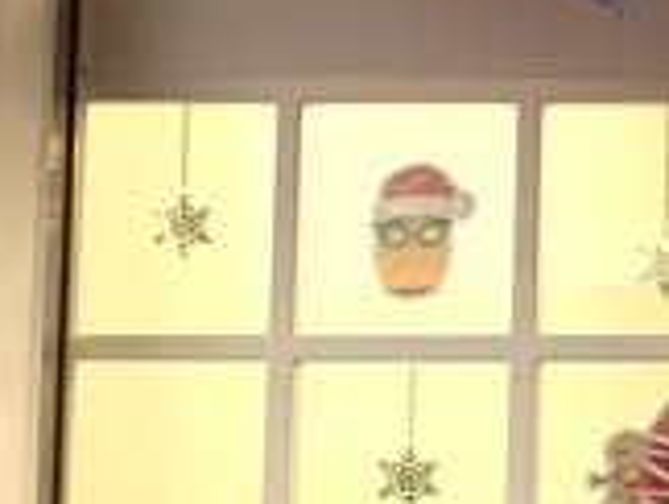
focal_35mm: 205
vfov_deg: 7.3
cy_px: 351
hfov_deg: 8.3
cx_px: 1945
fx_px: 3968
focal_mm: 4.25
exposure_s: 1/82
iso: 100
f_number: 1.8
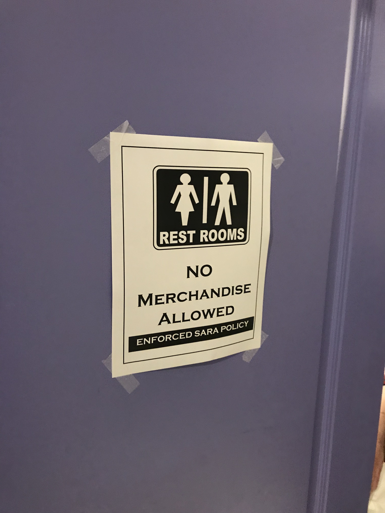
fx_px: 415
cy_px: 256
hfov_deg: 49.7
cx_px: 192
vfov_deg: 63.4
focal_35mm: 28
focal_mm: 3.99
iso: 100
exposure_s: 1/12
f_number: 1.8
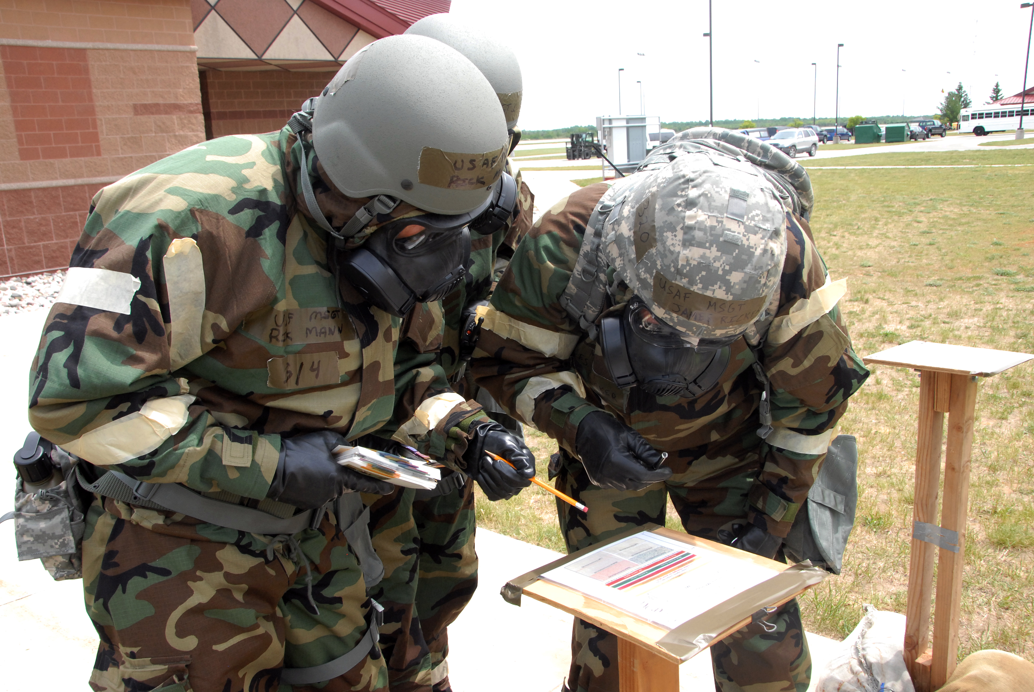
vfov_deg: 40.1
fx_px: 949
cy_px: 346
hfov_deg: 57.2
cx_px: 517
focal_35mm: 33
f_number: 11
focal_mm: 22
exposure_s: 1/200
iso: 500
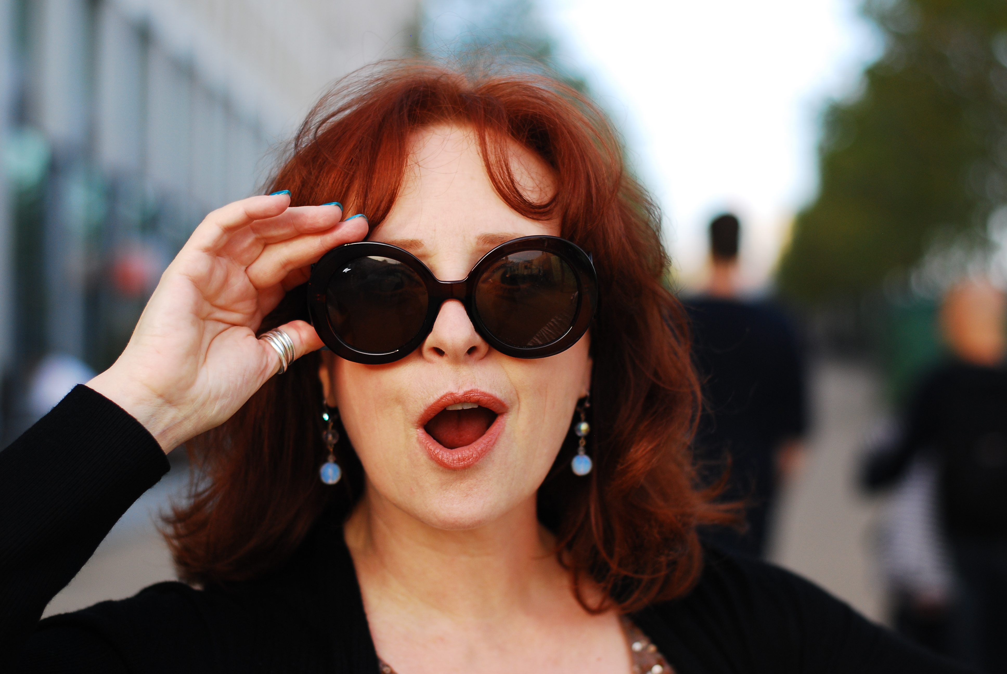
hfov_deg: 27.0
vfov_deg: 18.2
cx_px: 504
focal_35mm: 75
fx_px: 2100
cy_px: 337
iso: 200
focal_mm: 50
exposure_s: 1/1000
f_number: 2.5
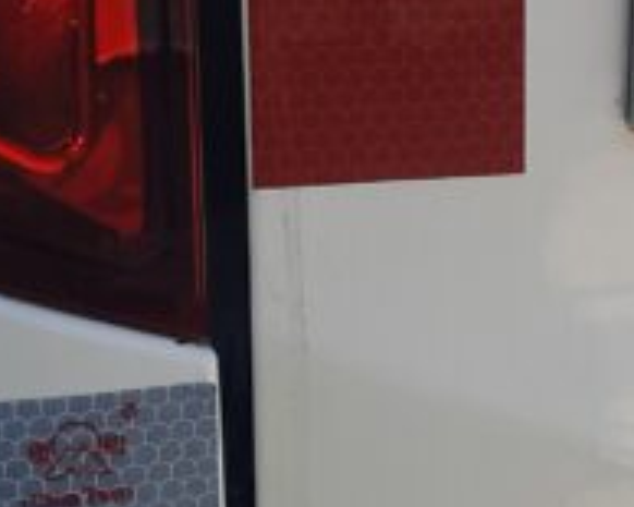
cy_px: 177
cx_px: 899
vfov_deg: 11.9
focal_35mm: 129
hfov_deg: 14.1
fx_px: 2419
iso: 32
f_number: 2
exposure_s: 1/346
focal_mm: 4.6
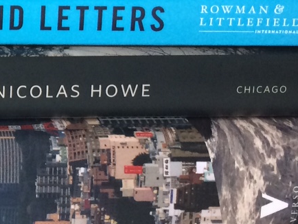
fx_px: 939
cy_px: -33
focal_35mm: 109
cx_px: -135
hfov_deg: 16.6
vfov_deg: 13.3
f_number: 2.2
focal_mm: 4.15
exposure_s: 1/33
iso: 125
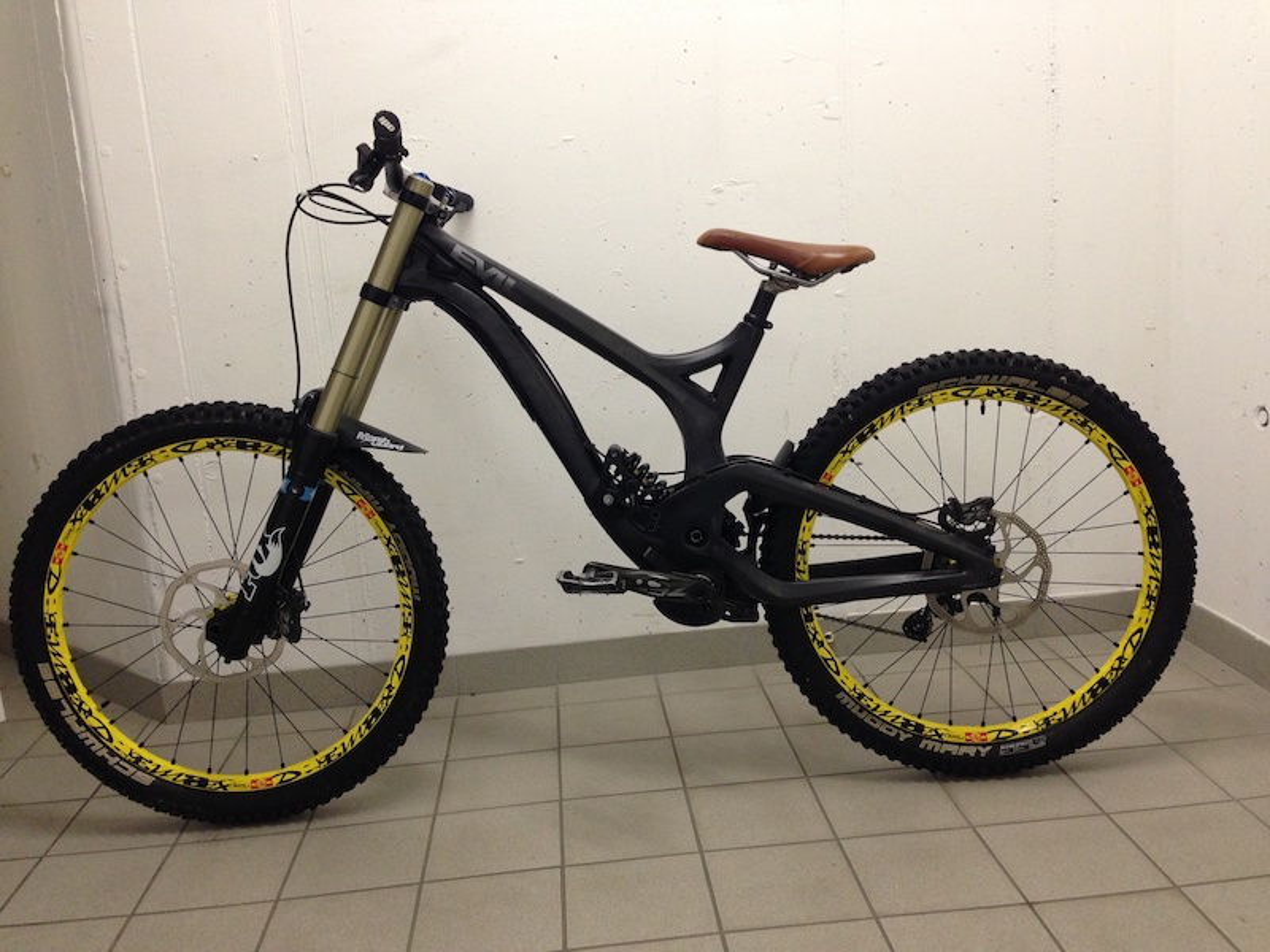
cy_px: 476
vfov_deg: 42.9
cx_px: 635
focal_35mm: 33
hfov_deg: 55.4
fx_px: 1211
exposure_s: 1/20
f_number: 2.4
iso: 200
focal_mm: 4.13
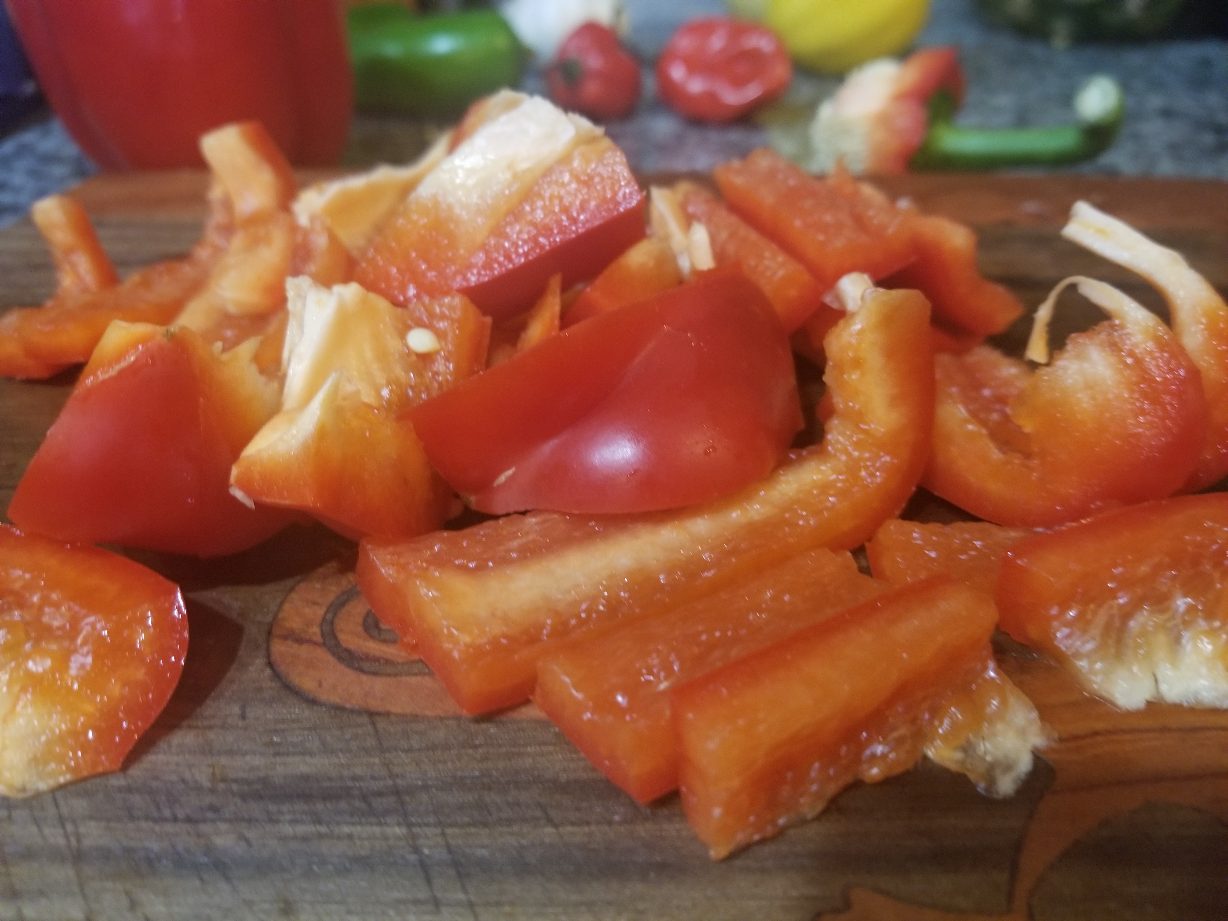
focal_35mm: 26
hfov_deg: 67.3
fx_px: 922
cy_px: 460
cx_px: 614
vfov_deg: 53.1
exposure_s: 1/17
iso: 250
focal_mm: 4.25
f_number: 1.7
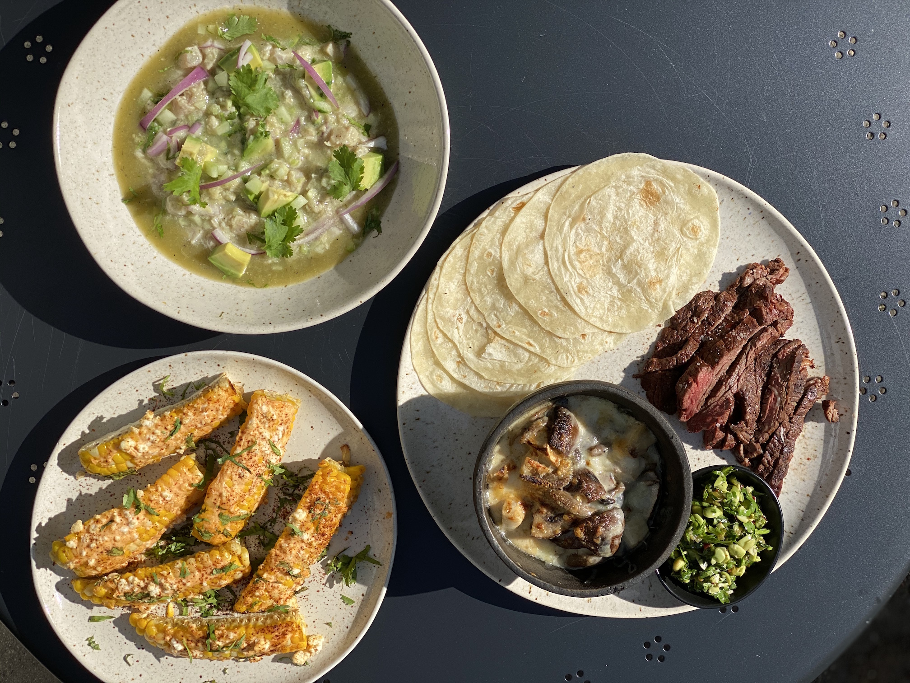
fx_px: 1367
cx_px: 455
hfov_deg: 36.8
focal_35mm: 52
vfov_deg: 28.0
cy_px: 342
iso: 20
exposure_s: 1/2083
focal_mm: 6
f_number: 2
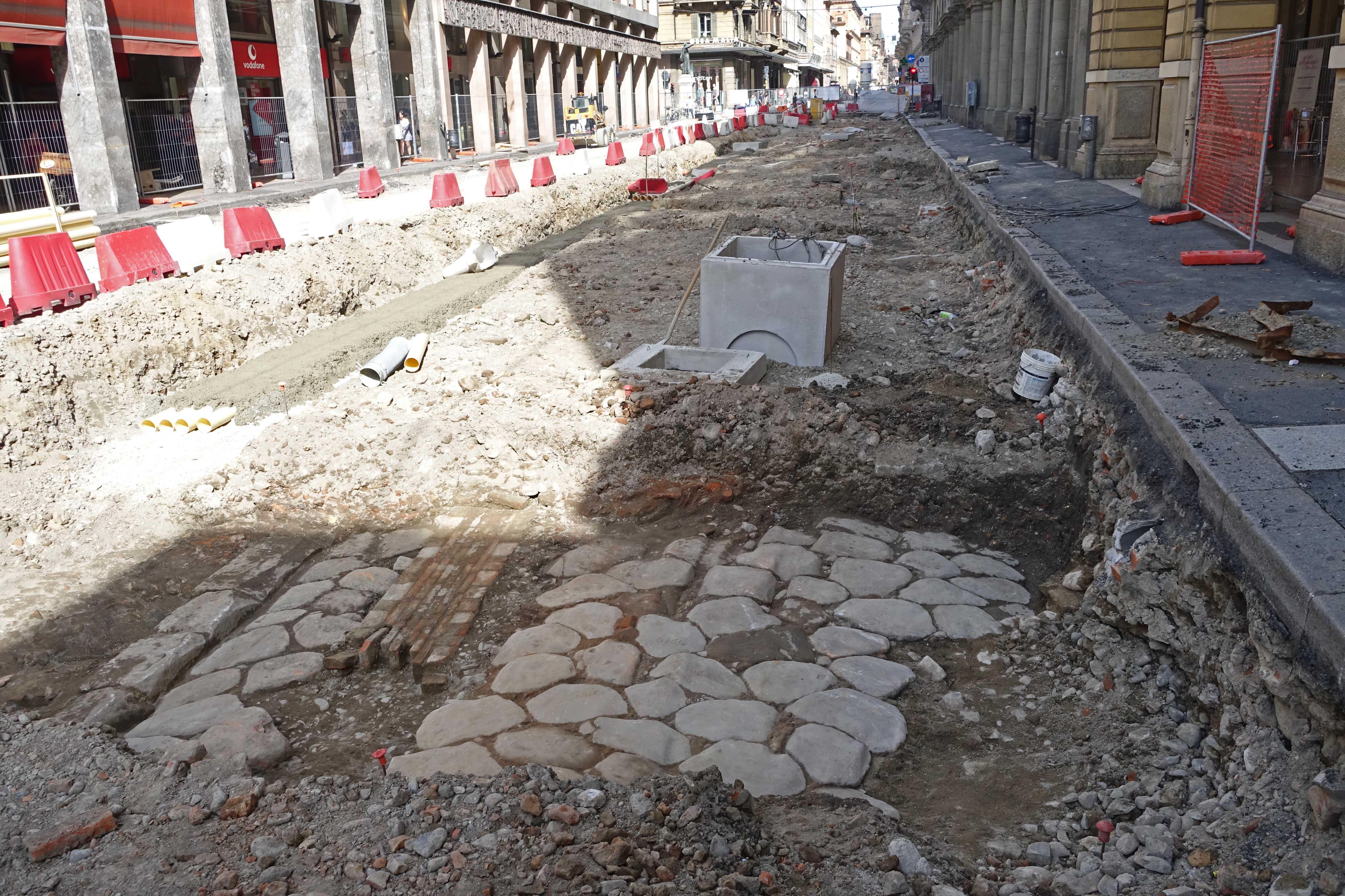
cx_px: 672
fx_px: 1121
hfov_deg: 61.9
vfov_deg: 43.6
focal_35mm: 30
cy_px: 448
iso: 400
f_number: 4
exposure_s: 1/125
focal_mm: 11
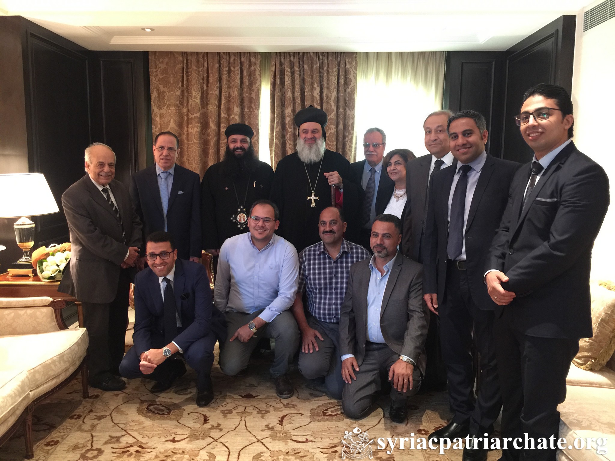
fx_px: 515
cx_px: 308
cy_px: 230
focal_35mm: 29
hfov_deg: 61.7
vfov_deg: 48.2
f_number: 2.2
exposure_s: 1/4
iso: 80
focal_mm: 4.15
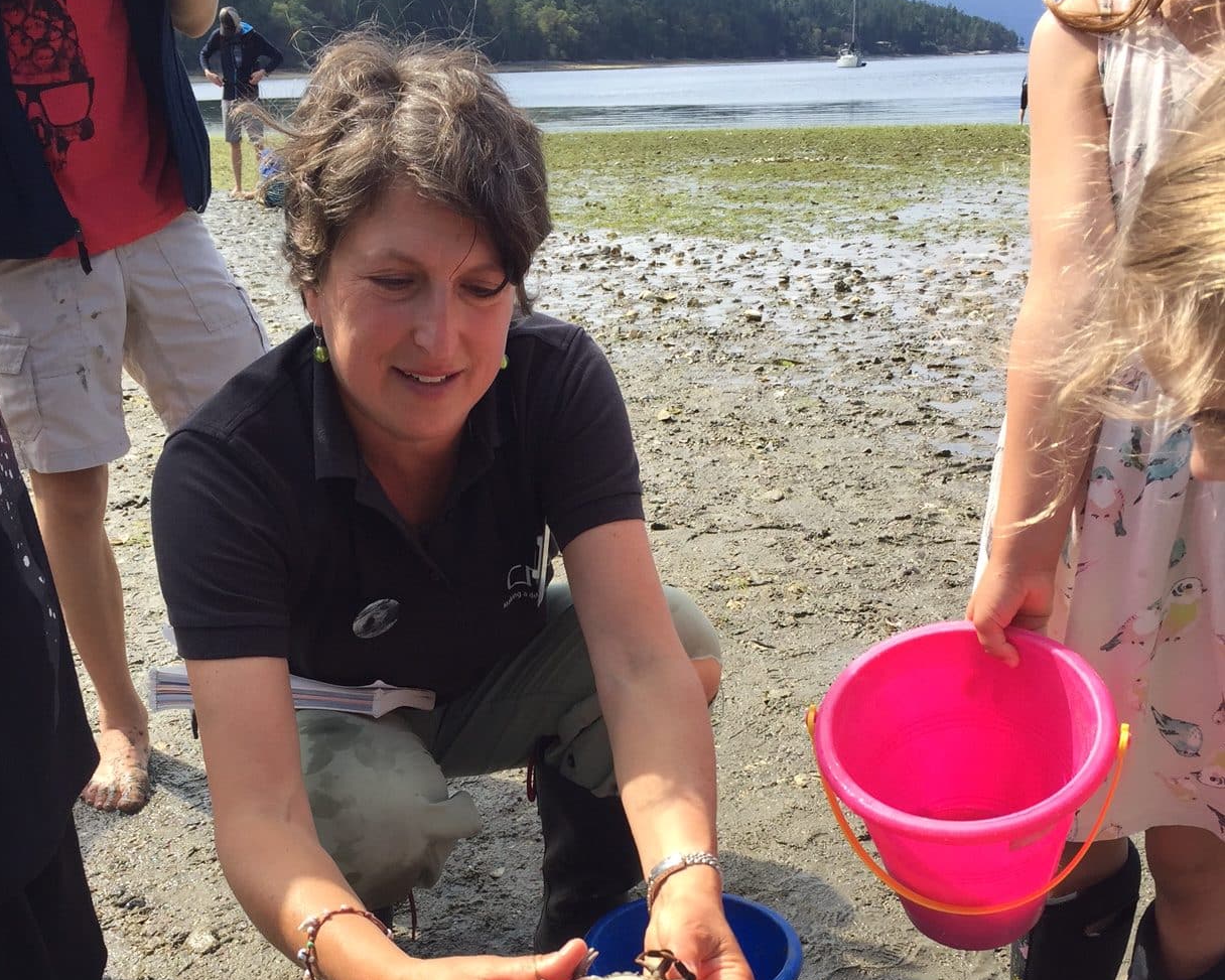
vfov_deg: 38.2
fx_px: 1378
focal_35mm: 38
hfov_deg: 47.9
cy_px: 733
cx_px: 610
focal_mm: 4.15
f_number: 2.2
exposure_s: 1/824
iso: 32
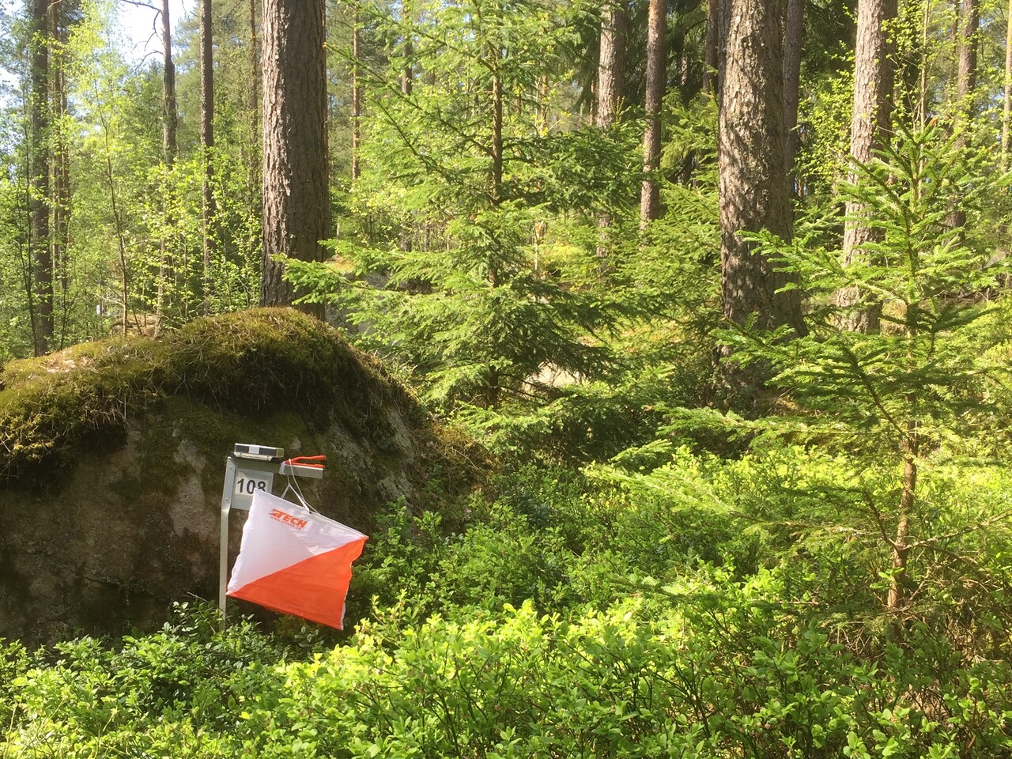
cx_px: 506
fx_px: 848
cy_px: 380
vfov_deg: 48.2
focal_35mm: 29
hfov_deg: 61.7
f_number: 2.2
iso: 32
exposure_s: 1/363
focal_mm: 4.15
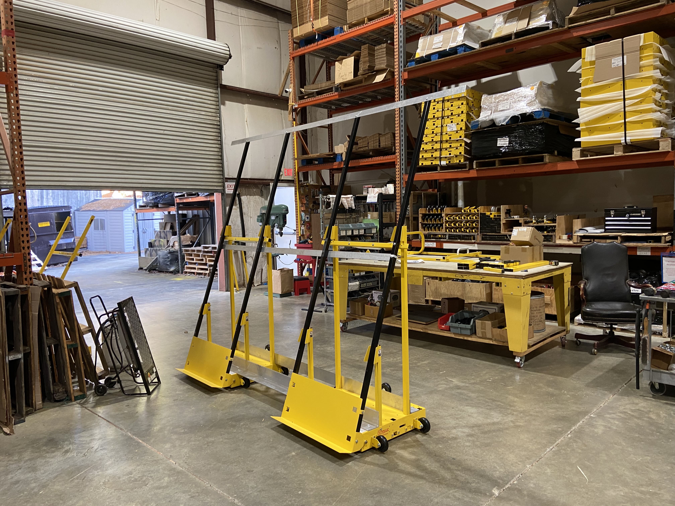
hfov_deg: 67.3
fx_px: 507
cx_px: 338
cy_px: 253
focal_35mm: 26
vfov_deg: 53.1
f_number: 1.8
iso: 125
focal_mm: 4.25
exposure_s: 1/65
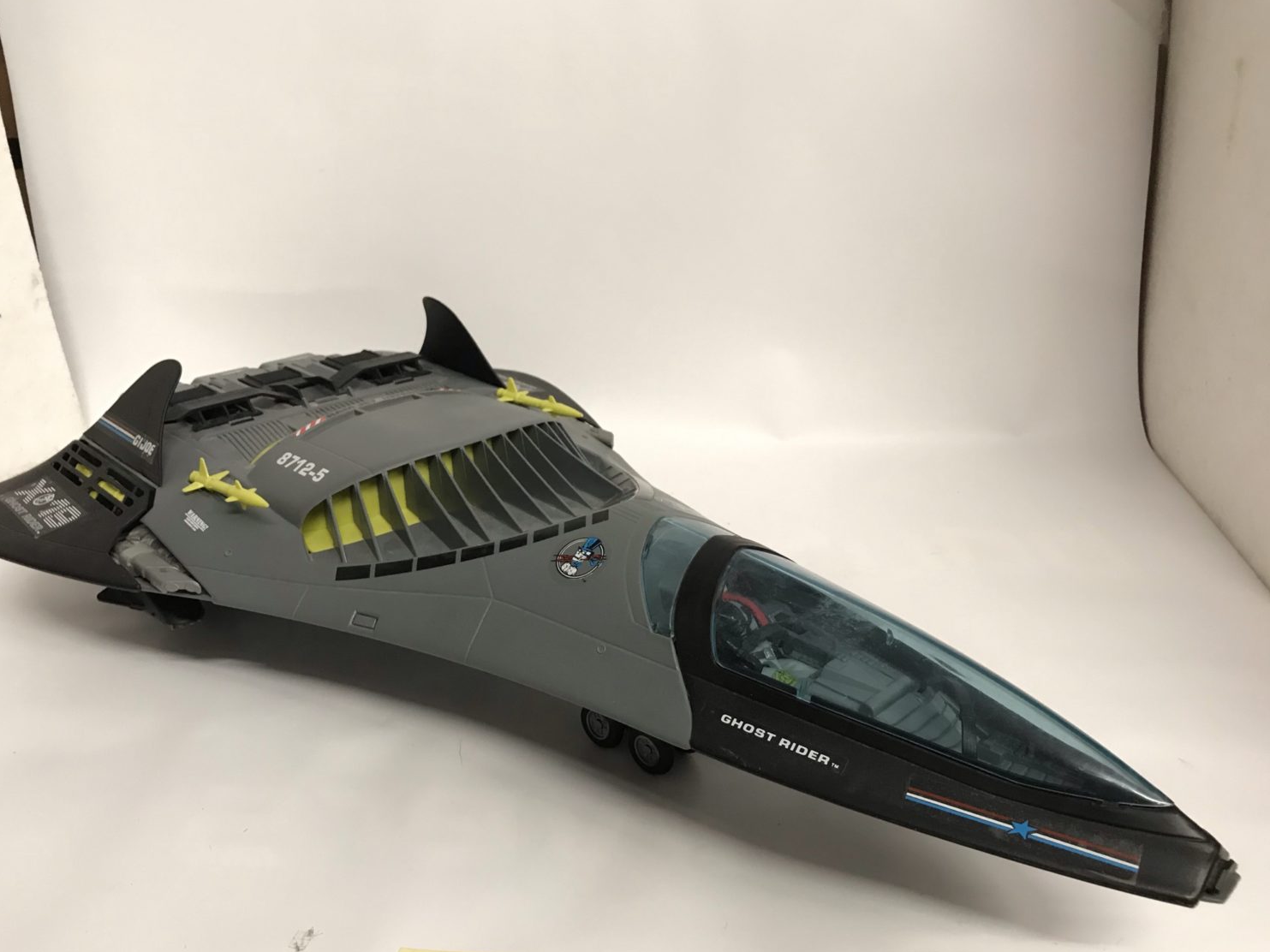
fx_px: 1064
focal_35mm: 29
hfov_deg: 61.7
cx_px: 627
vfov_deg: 48.2
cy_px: 475
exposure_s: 1/17
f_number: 1.8
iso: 64
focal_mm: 3.99
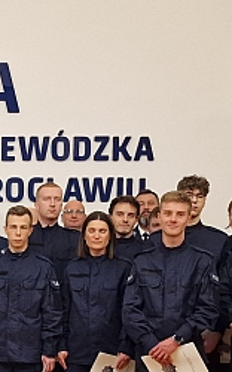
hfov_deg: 15.9
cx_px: -65
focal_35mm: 78
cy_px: 299
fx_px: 790
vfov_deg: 26.0
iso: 500
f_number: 1.8
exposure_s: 1/120
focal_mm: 6.4
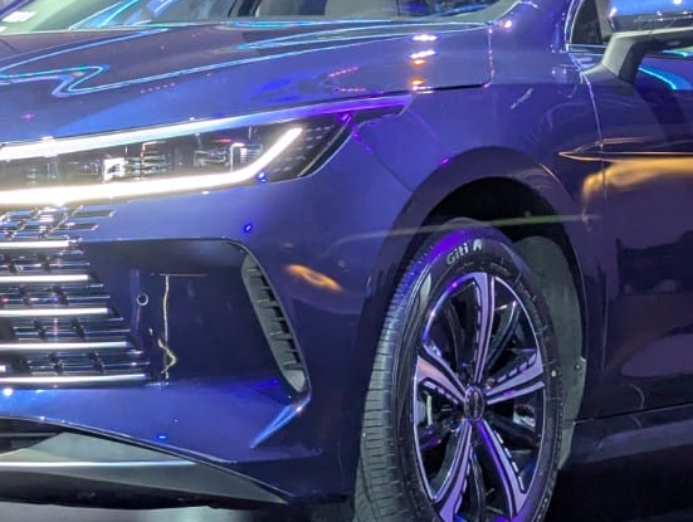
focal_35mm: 125
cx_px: 267
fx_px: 2506
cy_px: 200
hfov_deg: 15.7
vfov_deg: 11.9
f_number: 1.85
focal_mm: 6.81
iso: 229
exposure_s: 1/117
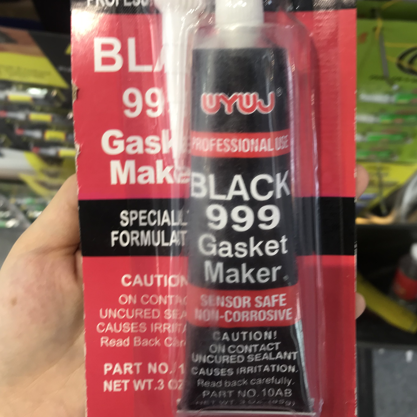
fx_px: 504
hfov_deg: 44.9
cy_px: 156
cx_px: 223
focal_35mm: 37
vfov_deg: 44.5
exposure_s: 1/50
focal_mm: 3.99
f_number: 1.8
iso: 25
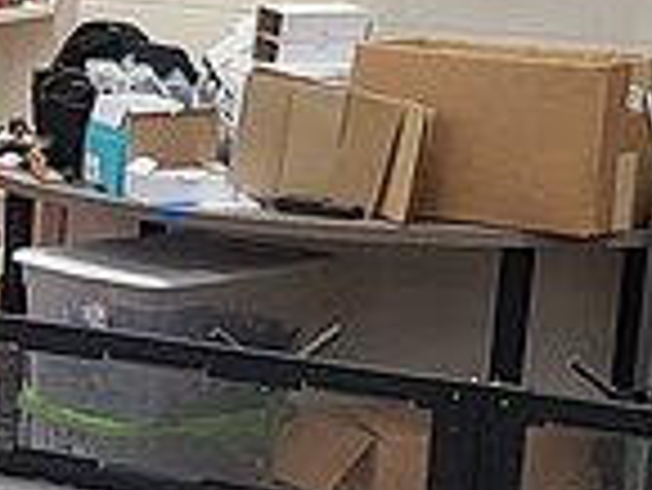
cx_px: -519
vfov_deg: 8.2
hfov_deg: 10.4
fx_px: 3374
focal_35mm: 179
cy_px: 611
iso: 160
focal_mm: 5.4
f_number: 1.8
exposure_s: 1/60
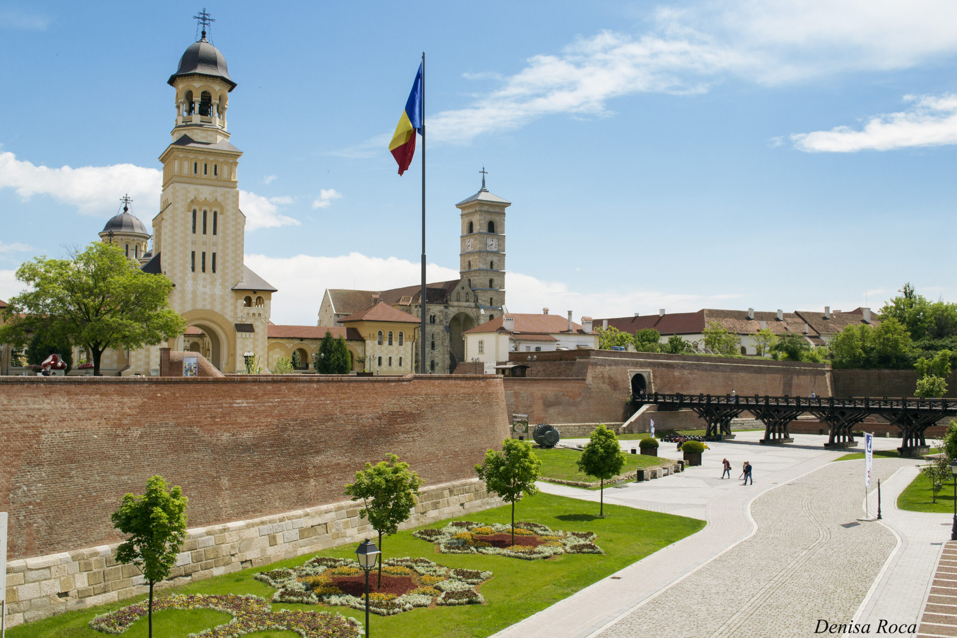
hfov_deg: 57.2
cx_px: 478
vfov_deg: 40.0
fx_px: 877
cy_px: 319
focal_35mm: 33
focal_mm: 22
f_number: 8
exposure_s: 1/800
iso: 400
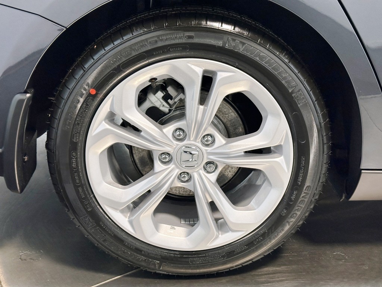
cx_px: 191
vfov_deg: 30.3
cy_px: 144
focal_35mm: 48
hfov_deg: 39.7
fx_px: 530
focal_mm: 6.86
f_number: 1.78
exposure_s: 1/40
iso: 400
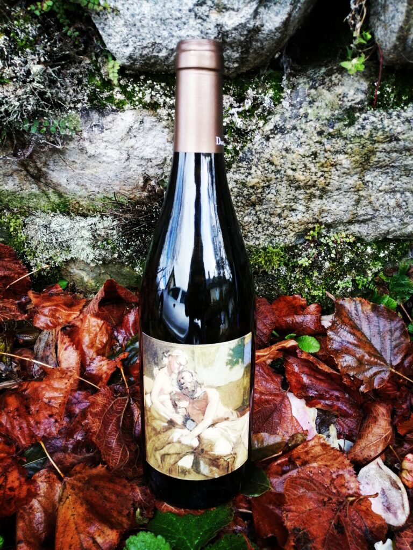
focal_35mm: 26
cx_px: 206
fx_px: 414
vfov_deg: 67.3
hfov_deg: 53.1
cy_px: 275
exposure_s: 1/100
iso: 80
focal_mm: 3.62
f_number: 1.8
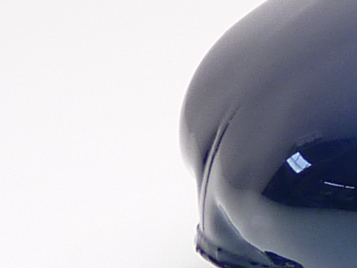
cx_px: 994
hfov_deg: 9.6
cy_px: -130
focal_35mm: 170
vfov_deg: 8.5
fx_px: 1753
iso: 100
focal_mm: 4.1
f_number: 3.3
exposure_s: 1/30
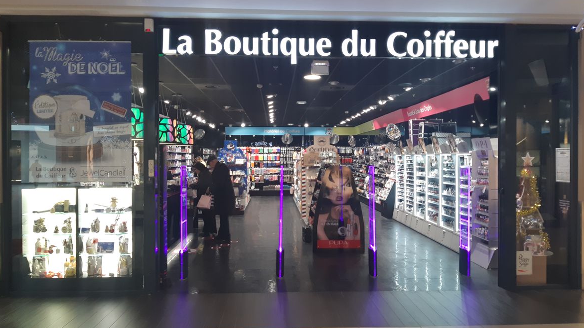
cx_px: 296
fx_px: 449
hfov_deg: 66.1
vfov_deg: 40.2
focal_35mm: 29
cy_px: 164
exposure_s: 1/50
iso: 80
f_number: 1.7
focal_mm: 3.93
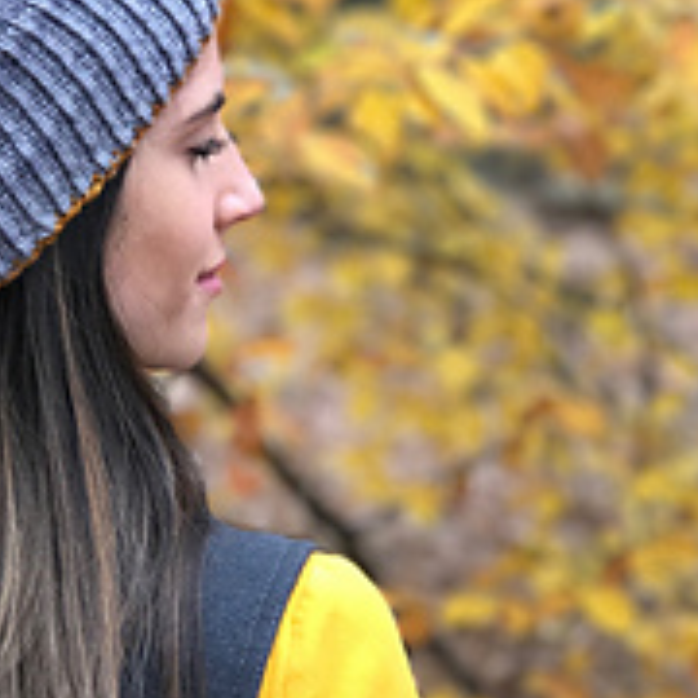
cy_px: 285
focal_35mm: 140
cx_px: 186
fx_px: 3194
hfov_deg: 12.4
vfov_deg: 12.5
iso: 64
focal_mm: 6.6
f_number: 2.8
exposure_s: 1/60
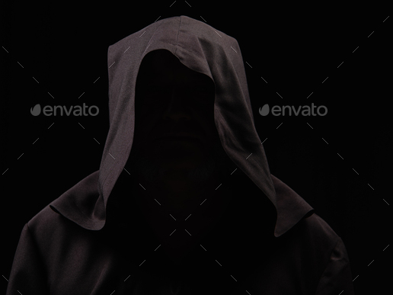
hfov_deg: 29.4
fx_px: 749
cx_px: 177
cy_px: 146
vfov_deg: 22.3
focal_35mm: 66
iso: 200
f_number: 6.3
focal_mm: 60
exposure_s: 1/160
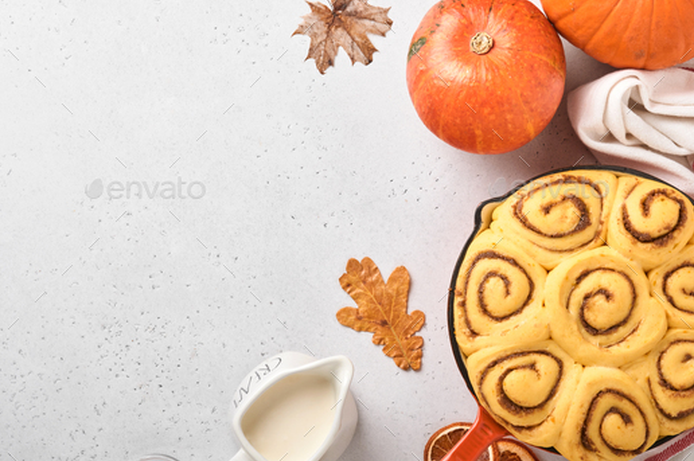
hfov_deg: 19.8
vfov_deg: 13.3
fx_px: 1984
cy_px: 251
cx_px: 343
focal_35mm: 103
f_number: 9
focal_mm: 60
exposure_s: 1/160
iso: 160
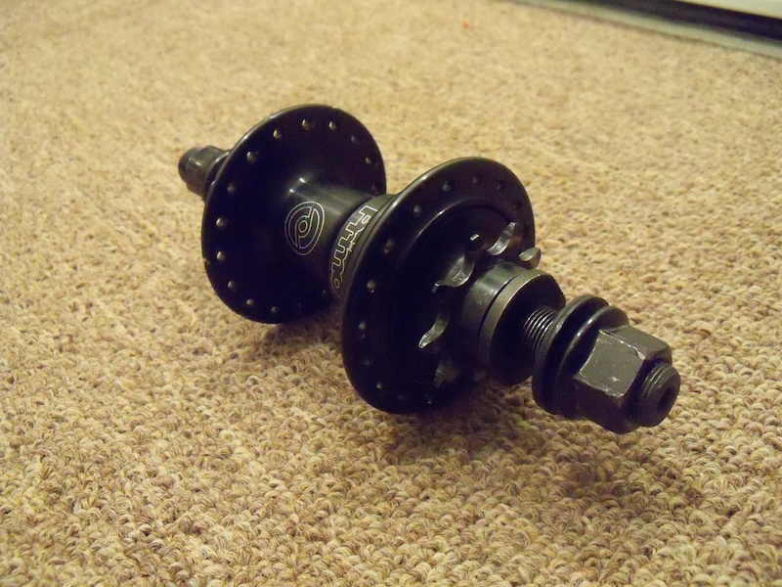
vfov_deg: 40.7
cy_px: 294
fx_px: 791
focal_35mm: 35
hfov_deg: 52.6
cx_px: 391
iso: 1600
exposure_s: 1/13
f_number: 3.5
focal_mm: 6.2
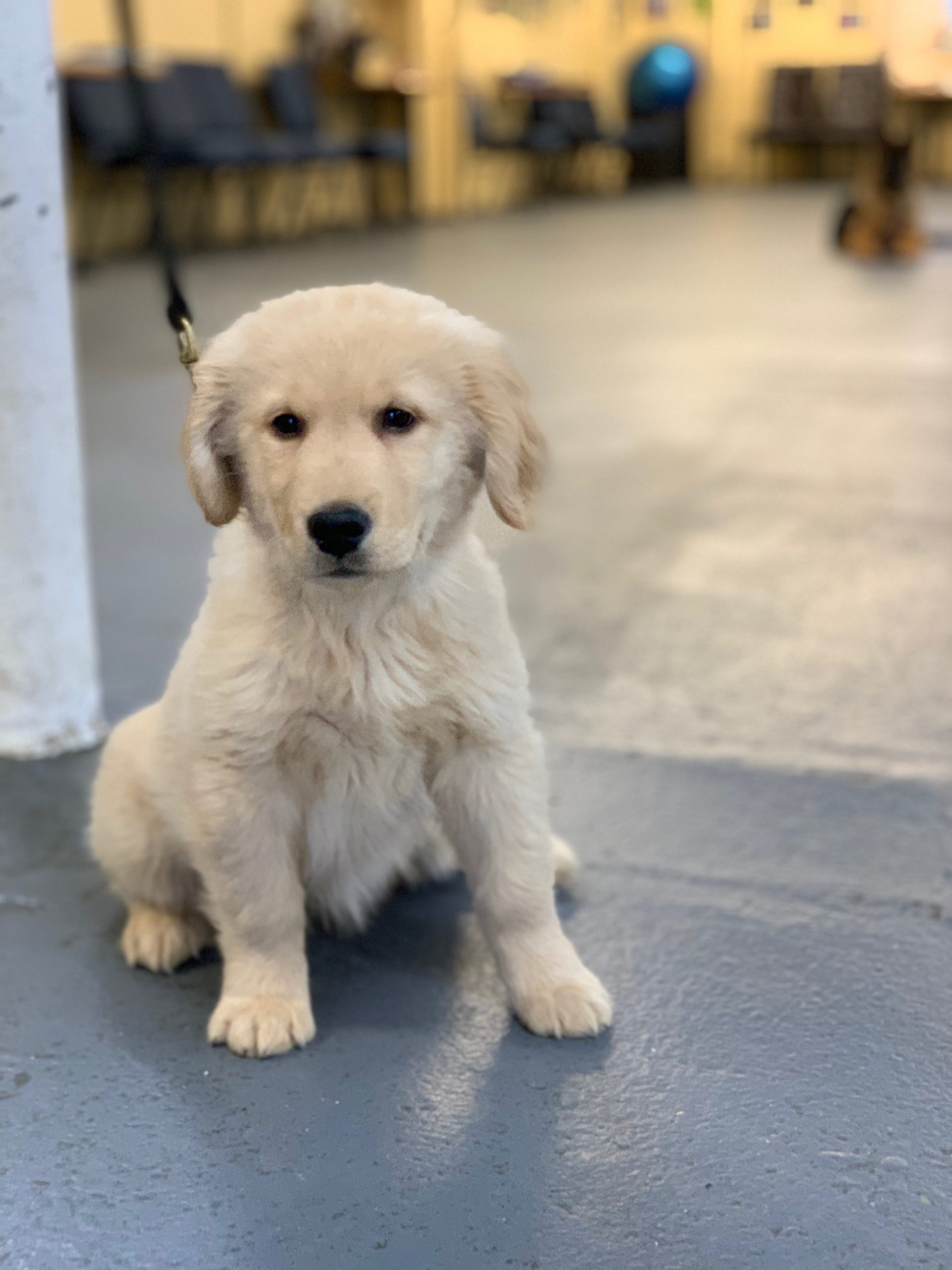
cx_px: 476
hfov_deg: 28.0
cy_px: 635
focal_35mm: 52
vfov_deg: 36.8
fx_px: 1907
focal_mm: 6
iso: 200
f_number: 2.4
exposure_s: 1/60
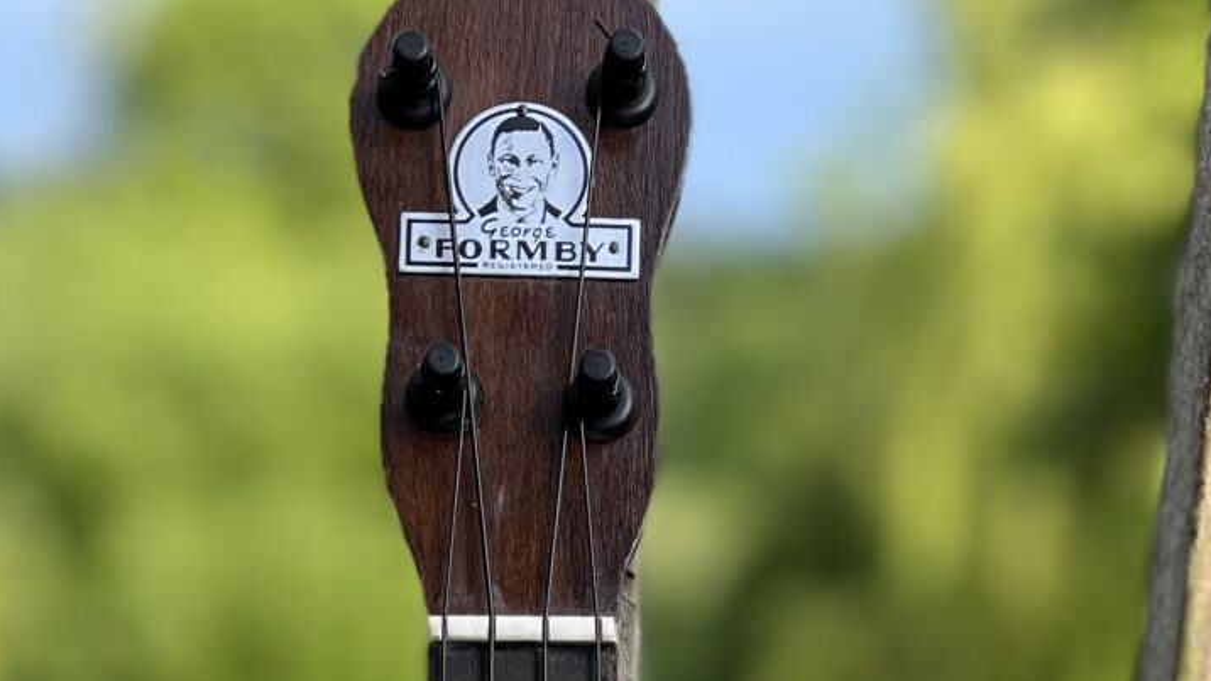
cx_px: 562
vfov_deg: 12.4
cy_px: 1539
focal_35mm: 81
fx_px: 2601
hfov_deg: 26.2
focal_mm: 5.1
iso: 50
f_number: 1.6
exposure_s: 1/1009
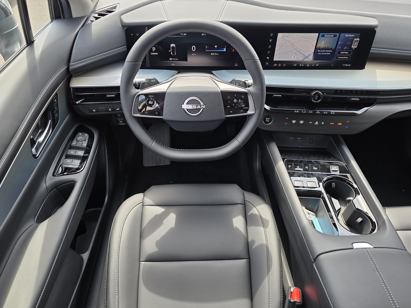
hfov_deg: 73.9
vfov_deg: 58.9
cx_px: 206
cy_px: 154
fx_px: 273
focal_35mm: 23
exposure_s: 1/180
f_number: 1.7
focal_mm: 6.3
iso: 25
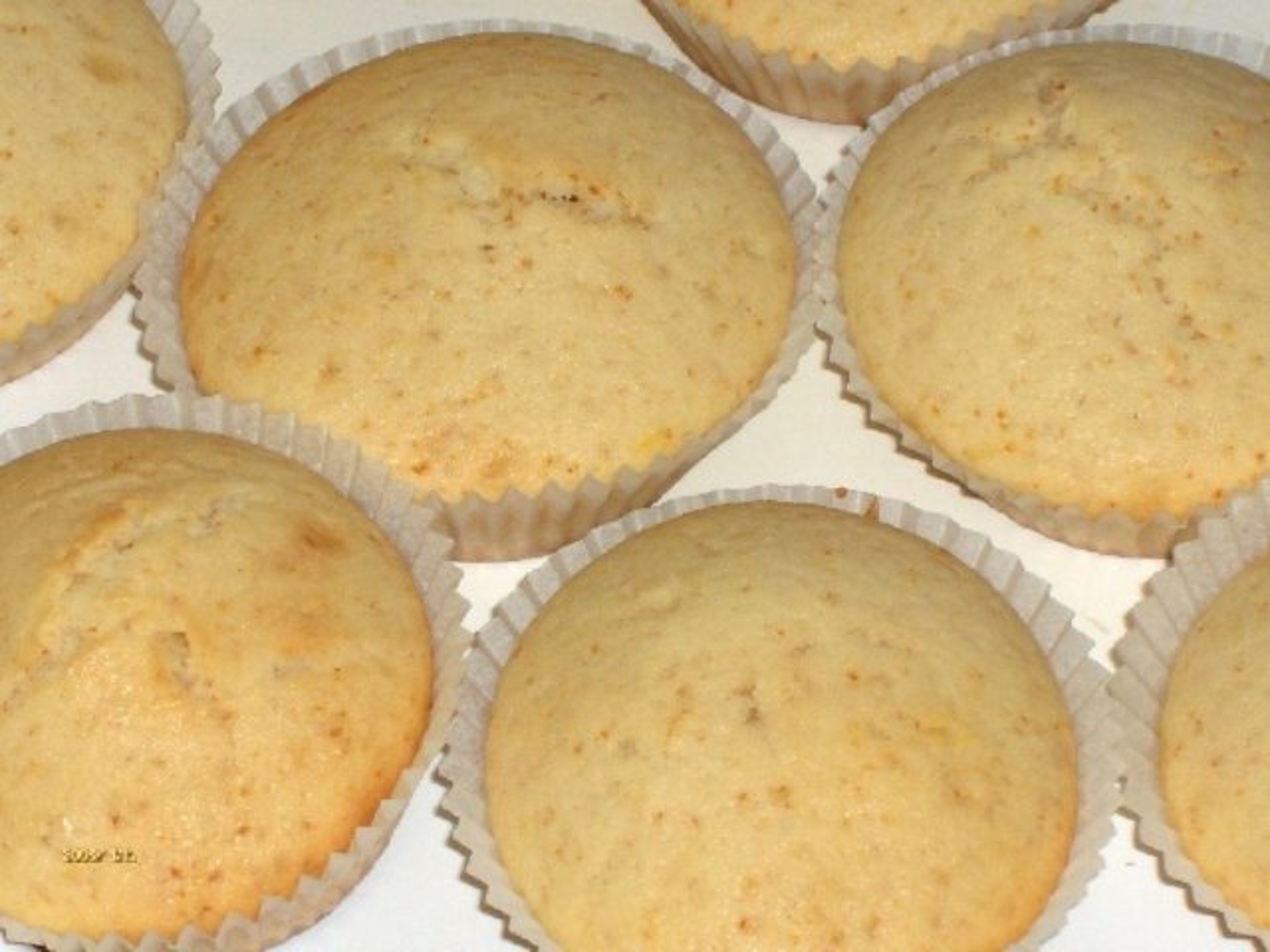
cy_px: 476
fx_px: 4293
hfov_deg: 16.8
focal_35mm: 117
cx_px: 635
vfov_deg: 12.7
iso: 100
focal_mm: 24
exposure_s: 1/125
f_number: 4.9
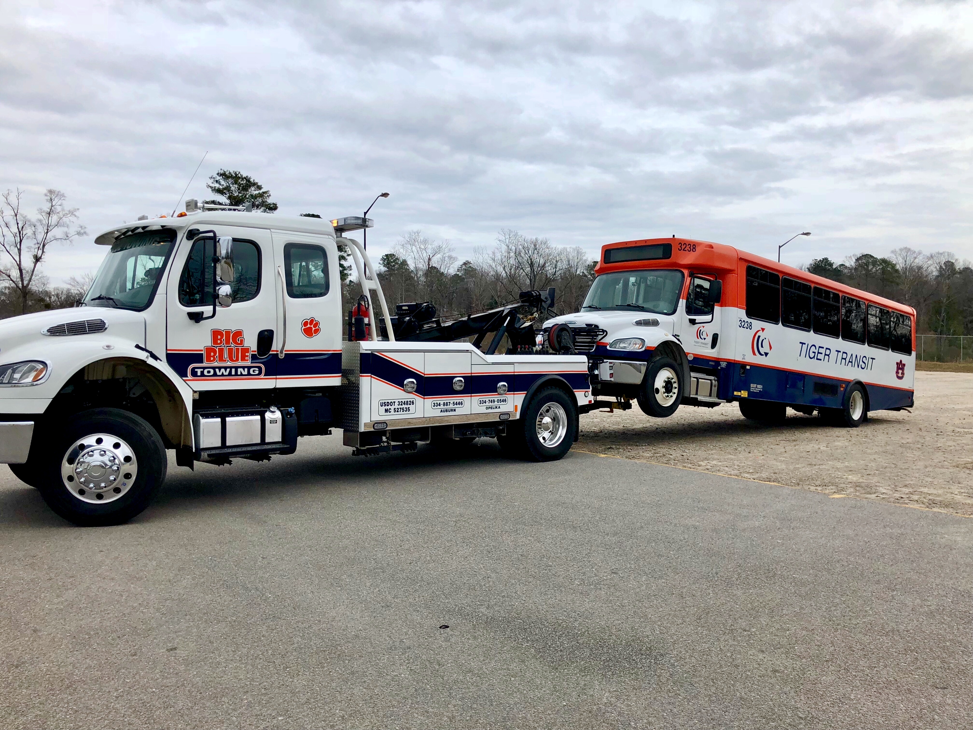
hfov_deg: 63.4
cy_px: 365
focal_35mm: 28
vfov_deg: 49.7
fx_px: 787
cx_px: 486
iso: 20
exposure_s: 1/1656
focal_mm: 4
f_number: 1.8
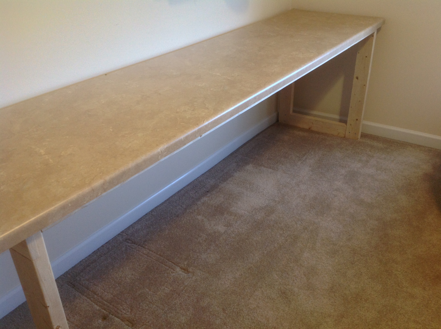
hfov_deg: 52.7
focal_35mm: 35
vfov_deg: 40.6
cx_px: 220
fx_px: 445
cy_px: 164
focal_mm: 4.28
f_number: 2.4
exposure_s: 1/15
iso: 80
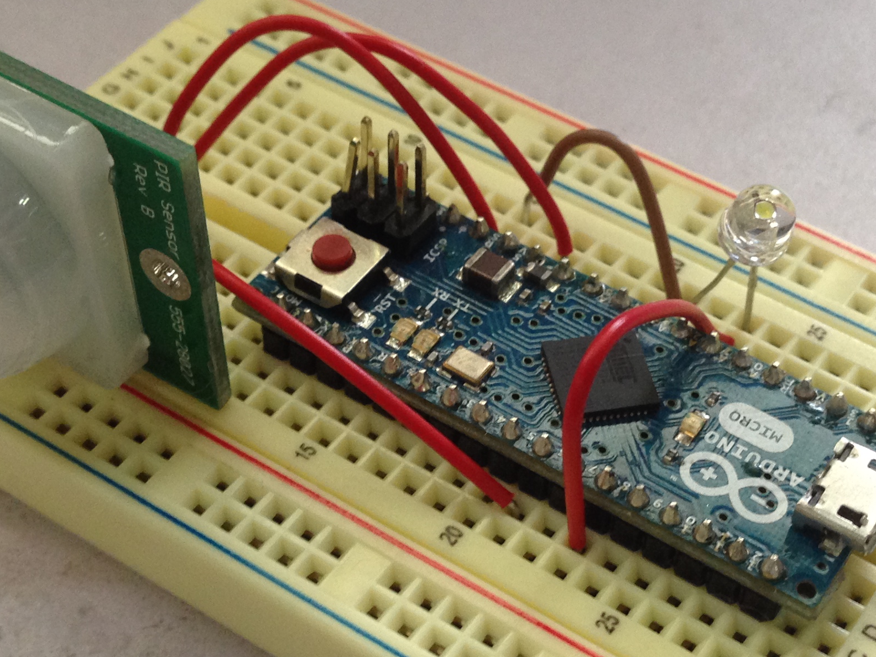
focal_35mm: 68
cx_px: 449
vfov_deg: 21.6
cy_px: 369
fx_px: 1721
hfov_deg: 28.6
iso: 125
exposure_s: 1/20
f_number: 2.4
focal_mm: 4.12
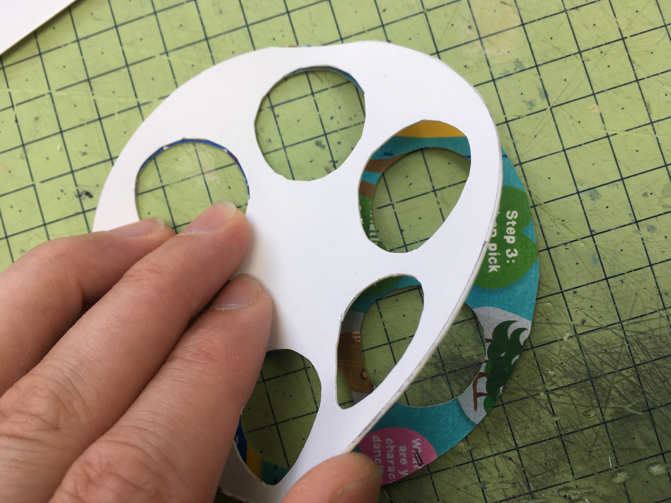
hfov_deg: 61.7
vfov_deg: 48.2
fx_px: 562
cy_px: 252
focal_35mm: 29
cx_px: 336
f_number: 2.2
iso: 25
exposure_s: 1/100
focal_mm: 4.15
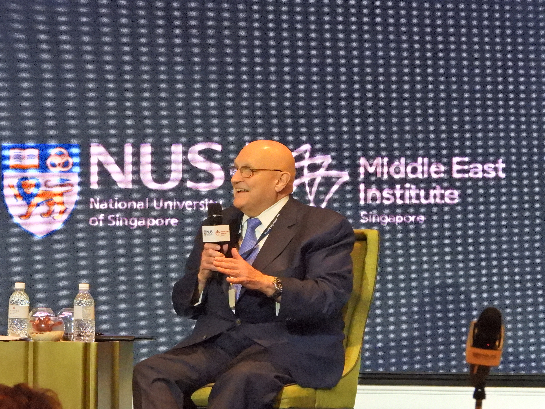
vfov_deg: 3.7
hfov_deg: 5.0
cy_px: 204
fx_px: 6298
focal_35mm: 400
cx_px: 272
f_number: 5.6
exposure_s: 1/160
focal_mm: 71.9
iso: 3200
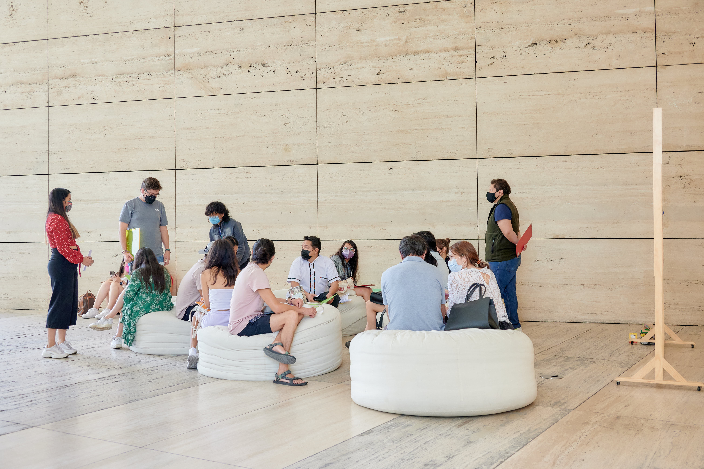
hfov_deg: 50.7
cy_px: 234
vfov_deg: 35.0
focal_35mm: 38
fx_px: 743
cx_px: 352
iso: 1600
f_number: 5.6
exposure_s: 1/100
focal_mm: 38
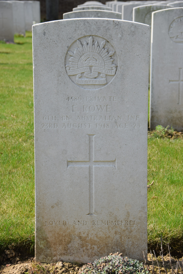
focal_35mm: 94
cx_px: 92
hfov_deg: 14.5
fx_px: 717
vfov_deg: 21.7
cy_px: 136
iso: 200
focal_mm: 62
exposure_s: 1/320
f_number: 9
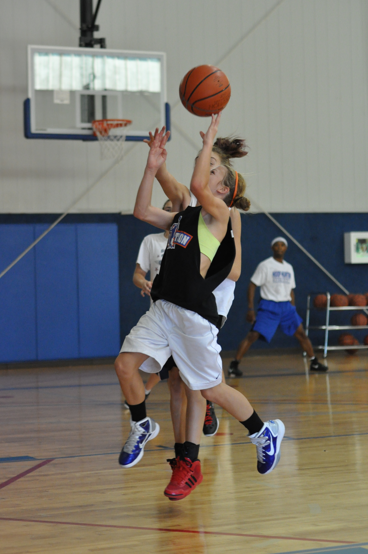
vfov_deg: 22.2
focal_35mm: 92
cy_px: 285
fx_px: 1414
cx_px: 145
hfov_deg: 14.8
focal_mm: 50
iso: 1600
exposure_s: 1/640
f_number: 2.5
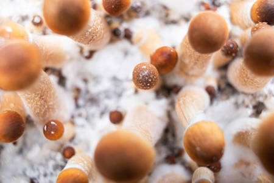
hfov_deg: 54.4
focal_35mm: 35
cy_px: 92
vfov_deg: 37.9
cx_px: 137
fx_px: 266
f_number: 5
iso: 100
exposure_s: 1/200
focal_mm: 35
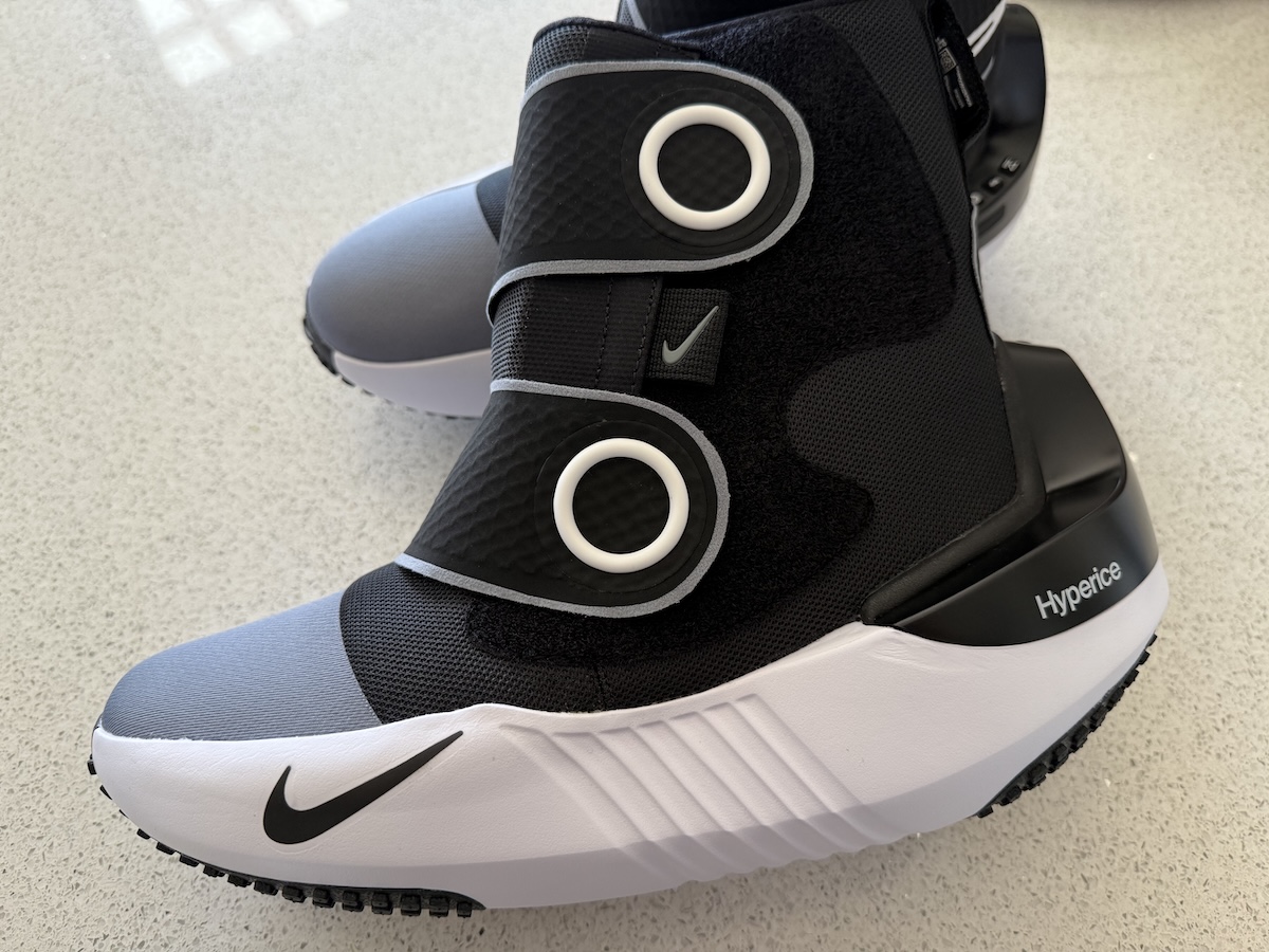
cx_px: 634
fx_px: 880
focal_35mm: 24
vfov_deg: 56.8
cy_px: 476
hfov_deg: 71.6
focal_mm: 6.76
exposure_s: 1/121
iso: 160
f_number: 1.78
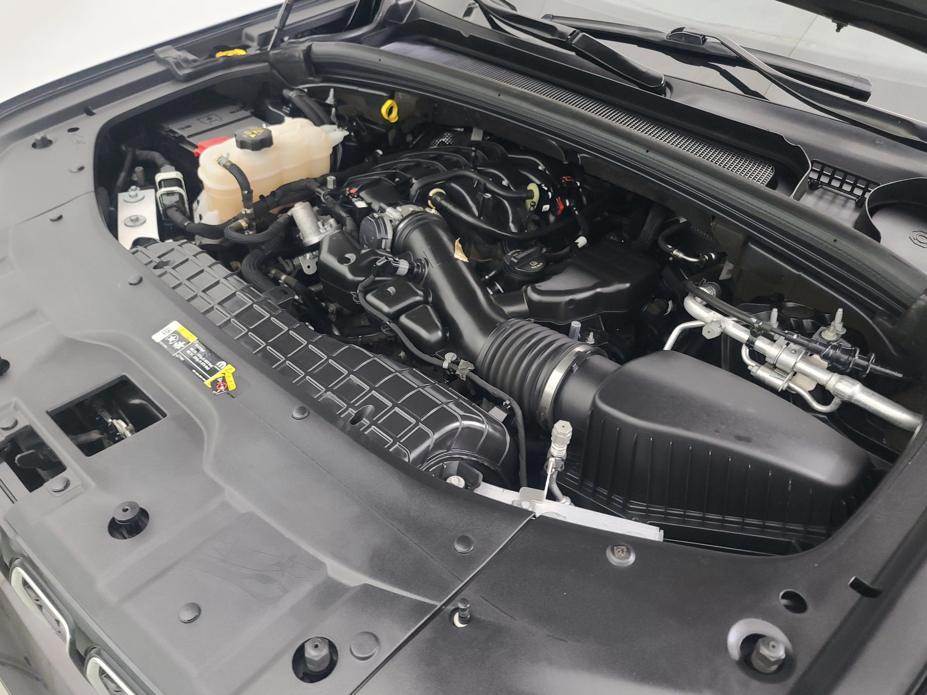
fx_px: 723
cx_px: 458
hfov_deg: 65.3
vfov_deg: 51.4
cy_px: 354
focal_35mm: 27
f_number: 1.8
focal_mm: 7
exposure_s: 1/24
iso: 640
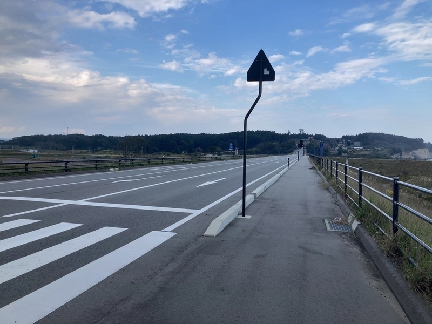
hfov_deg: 63.4
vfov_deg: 49.7
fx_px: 349
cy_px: 162
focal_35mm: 28
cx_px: 216
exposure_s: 1/813
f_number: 1.8
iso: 20
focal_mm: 3.99
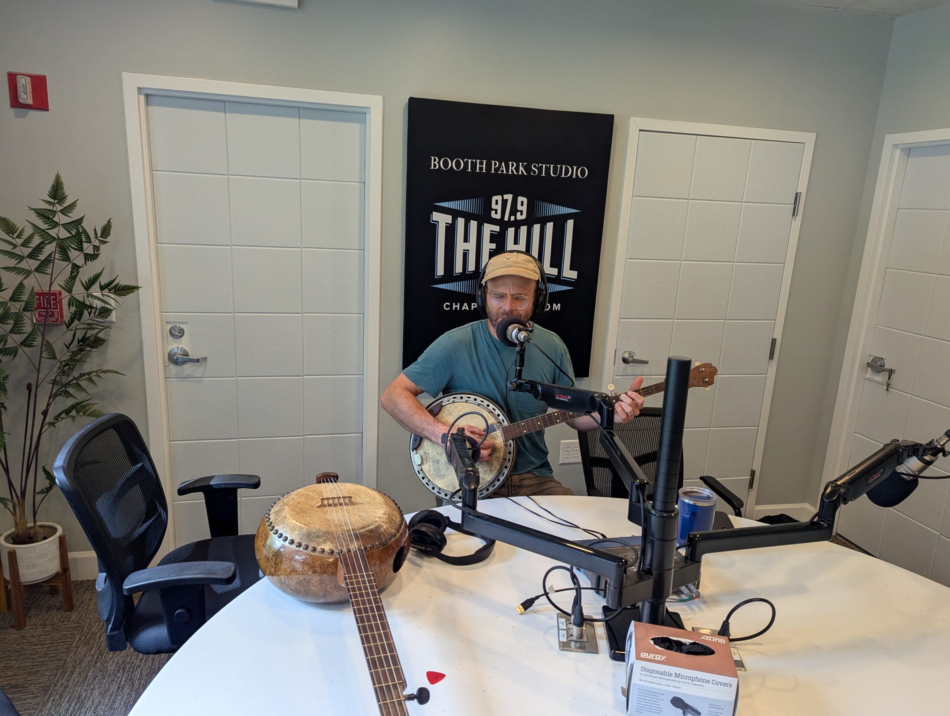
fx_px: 660
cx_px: 475
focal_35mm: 24
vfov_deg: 56.9
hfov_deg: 71.5
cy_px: 358
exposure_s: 1/120
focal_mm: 6.81
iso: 93
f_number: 1.85
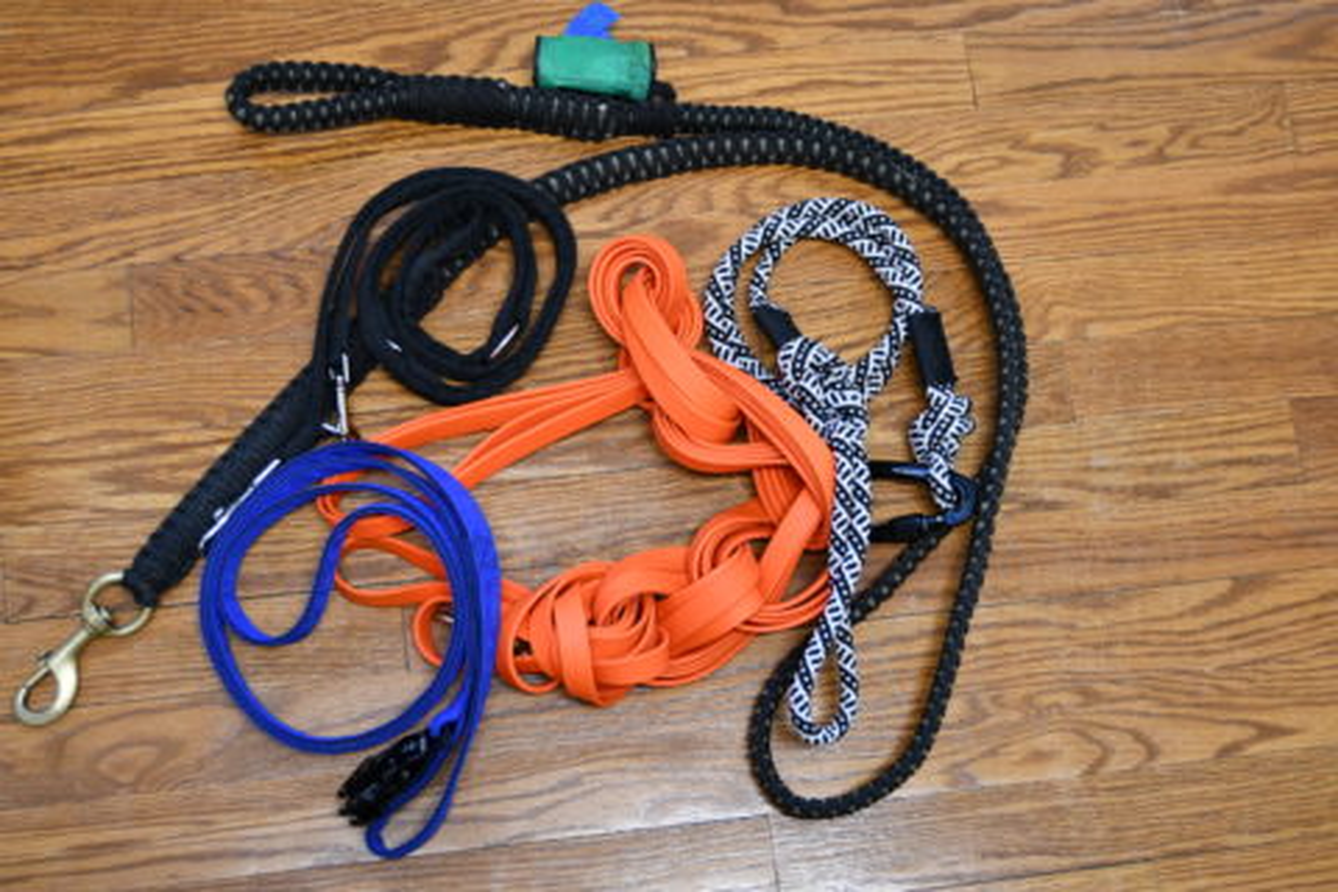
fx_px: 2118
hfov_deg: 35.1
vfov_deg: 23.8
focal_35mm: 57
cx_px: 669
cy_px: 446
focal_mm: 38
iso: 2200
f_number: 4.8
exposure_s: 1/125
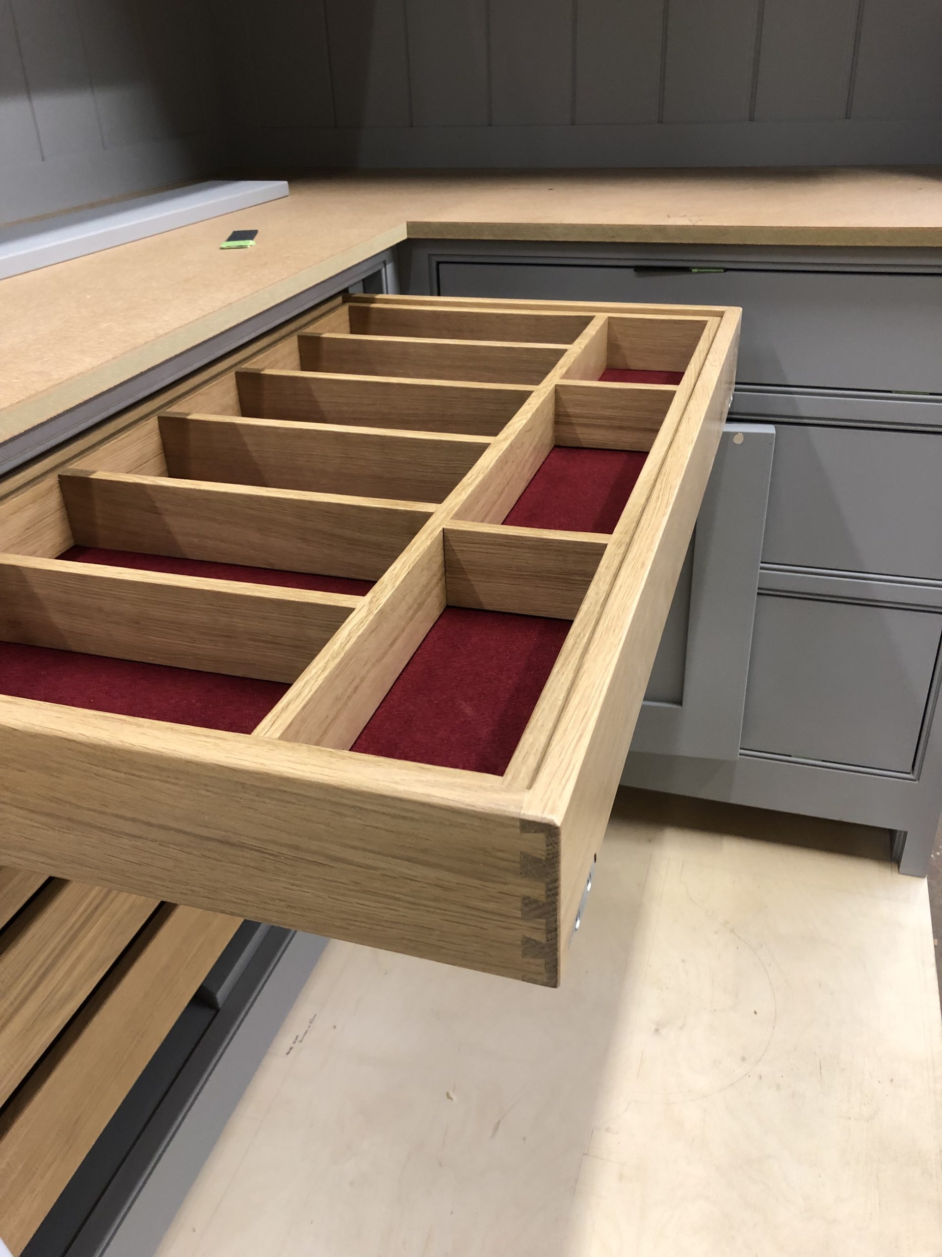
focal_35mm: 28
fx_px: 1016
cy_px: 628
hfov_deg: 49.7
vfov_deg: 63.4
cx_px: 471
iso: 50
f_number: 1.8
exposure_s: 1/17
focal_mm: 3.99
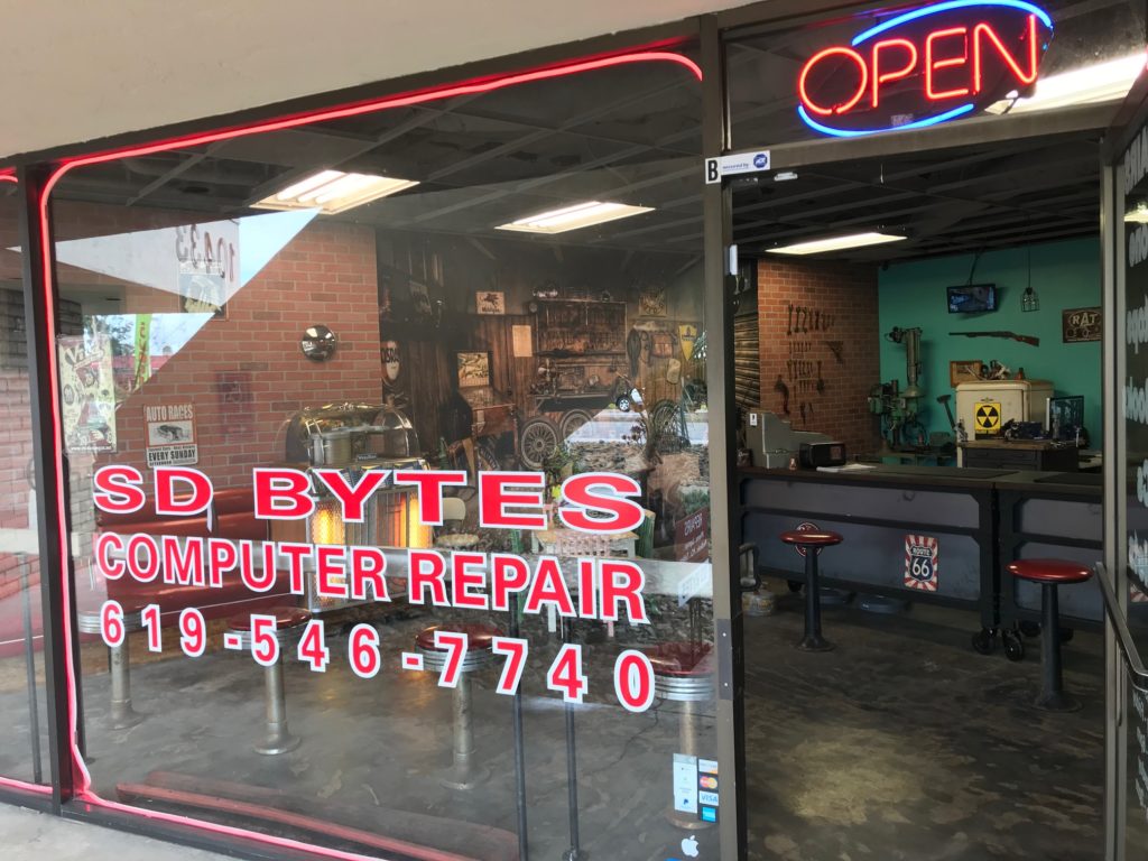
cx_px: 574
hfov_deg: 63.4
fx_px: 929
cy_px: 430
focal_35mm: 28
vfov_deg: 49.7
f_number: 1.8
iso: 25
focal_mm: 3.99
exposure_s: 1/40
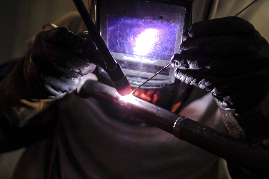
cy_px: 90
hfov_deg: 39.6
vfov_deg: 27.0
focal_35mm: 50
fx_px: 373
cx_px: 134
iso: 160
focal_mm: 50
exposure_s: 1/100
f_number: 2.8
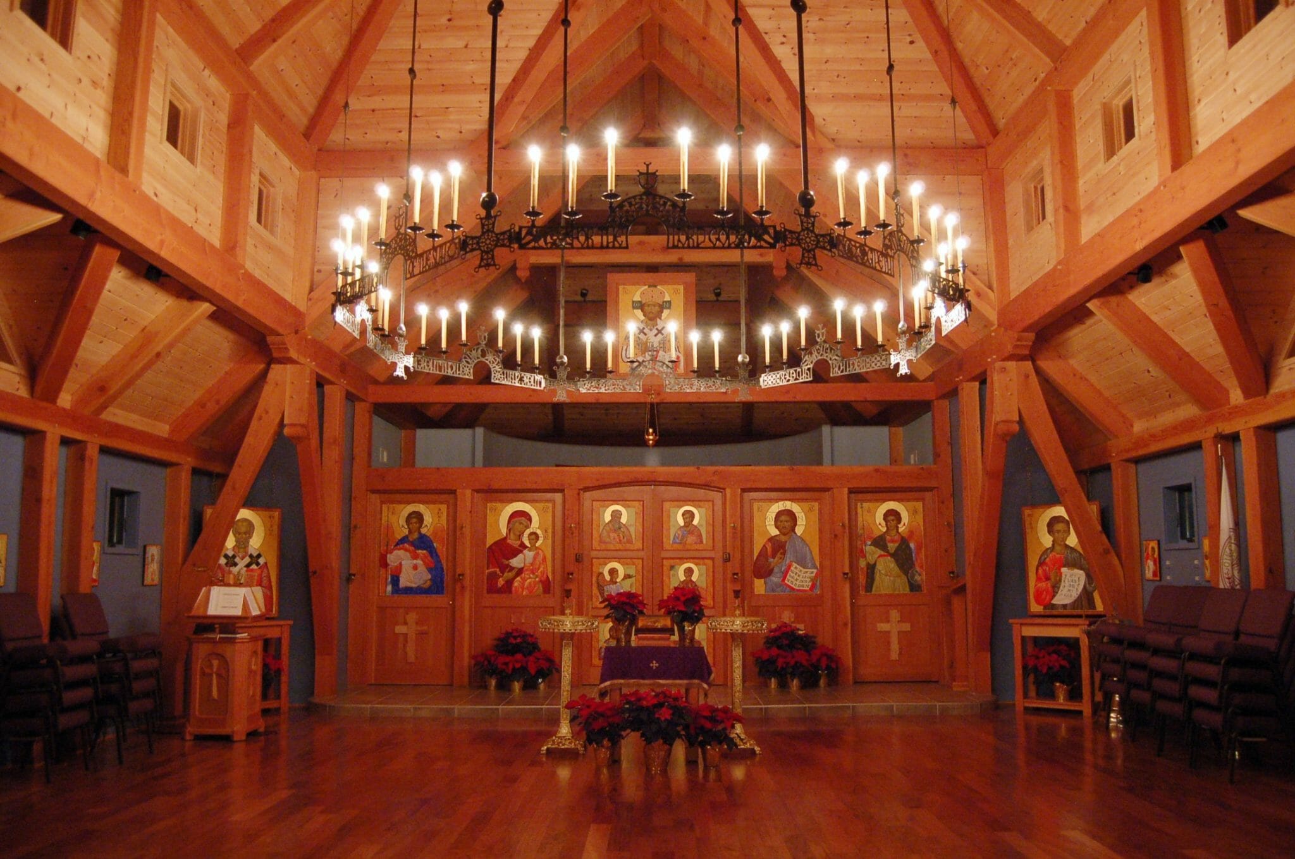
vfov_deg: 47.8
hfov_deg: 67.5
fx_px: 970
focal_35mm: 27
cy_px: 430
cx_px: 648
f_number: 3.5
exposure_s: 1/6
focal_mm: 18
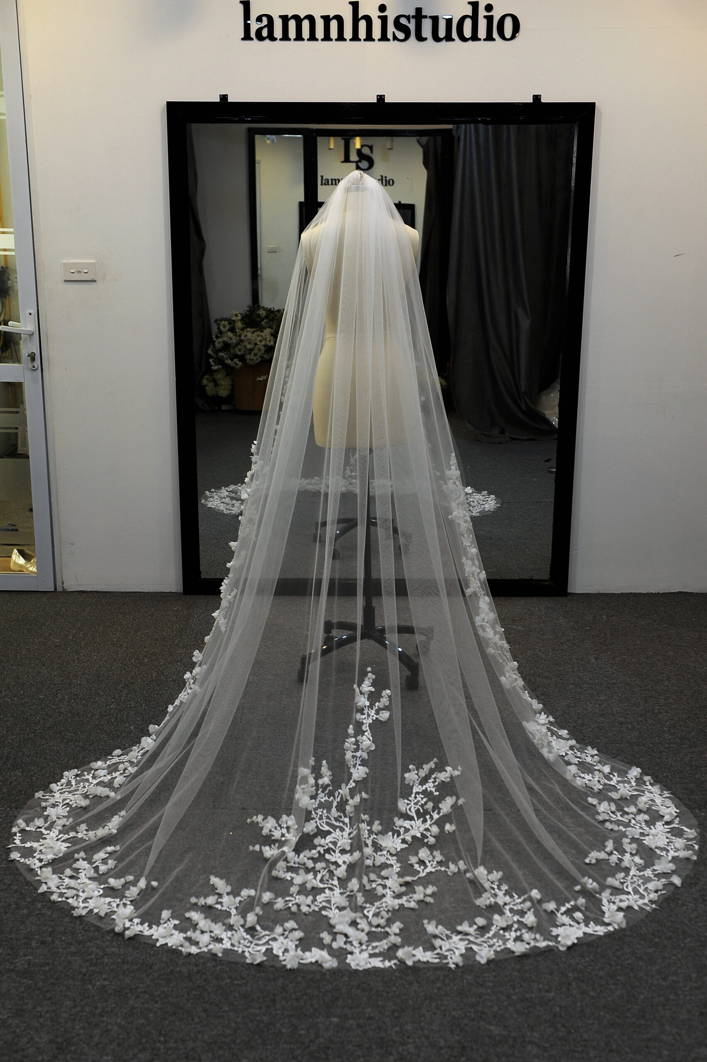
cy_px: 531
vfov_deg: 50.7
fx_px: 1121
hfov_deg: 35.0
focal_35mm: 38
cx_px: 354
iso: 320
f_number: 5
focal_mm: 38
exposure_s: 1/50
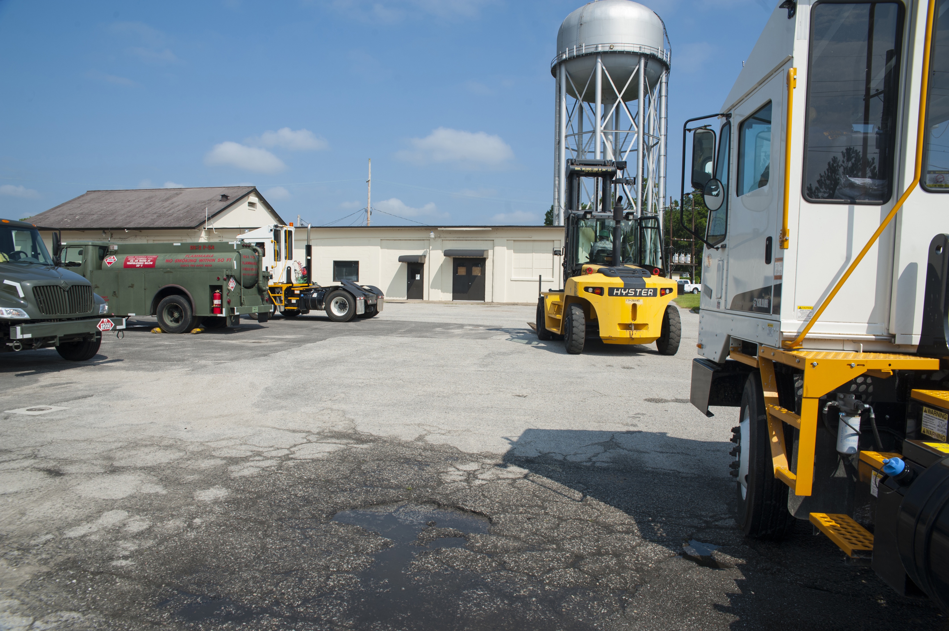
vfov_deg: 53.1
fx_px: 632
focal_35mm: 24
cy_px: 316
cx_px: 474
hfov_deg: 73.8
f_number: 10
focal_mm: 24
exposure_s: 1/250
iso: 200
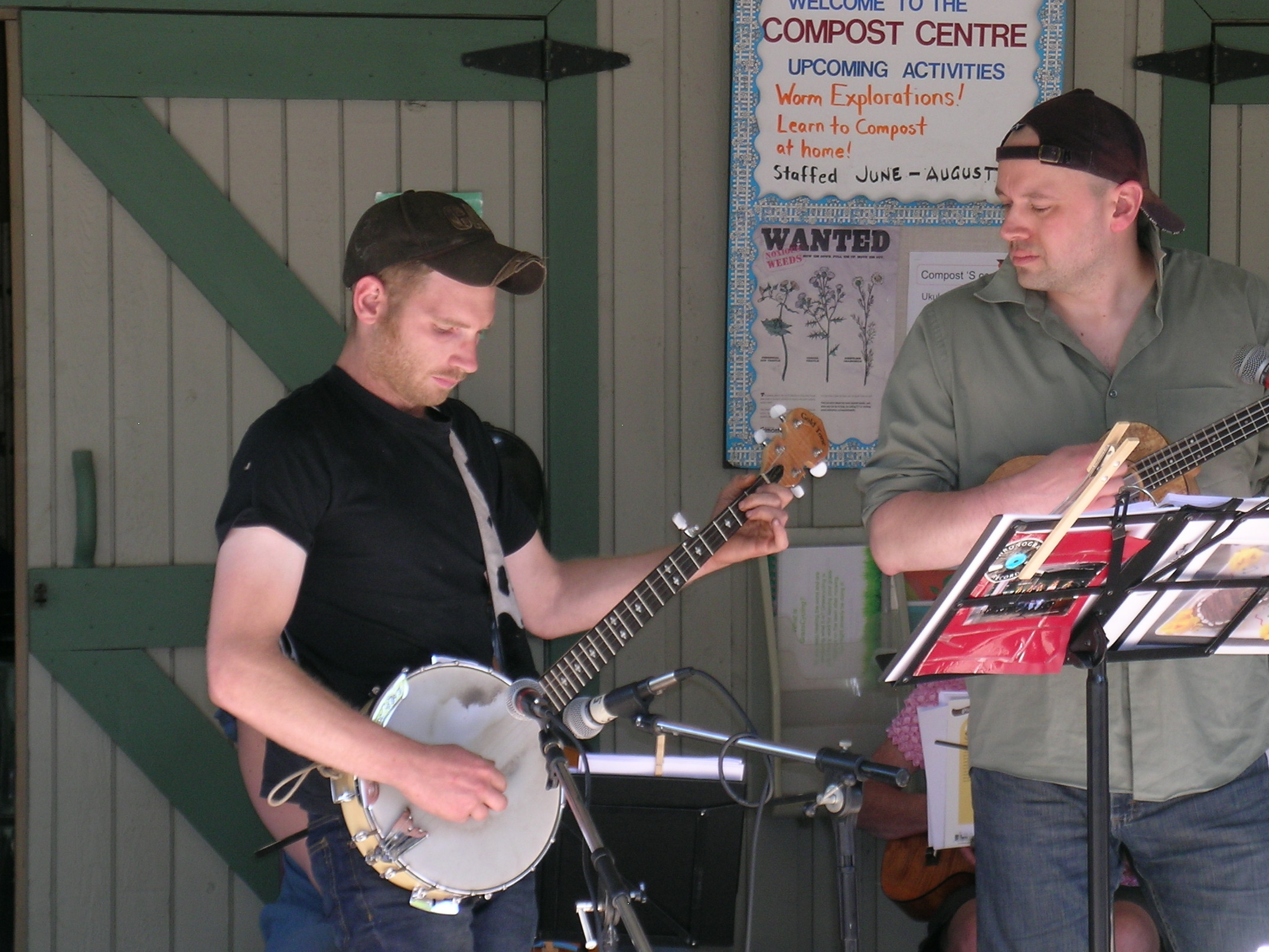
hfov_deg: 16.0
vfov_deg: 12.0
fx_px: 4509
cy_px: 507
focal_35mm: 123
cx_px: 642
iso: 51
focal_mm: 21.1
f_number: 4.4
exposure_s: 1/60.3
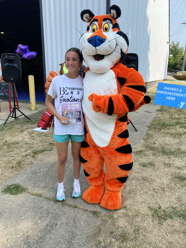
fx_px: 186
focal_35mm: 26
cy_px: 124
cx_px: 93
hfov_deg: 53.1
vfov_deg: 67.3
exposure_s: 1/1016
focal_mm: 4.25
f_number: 1.8
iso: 32
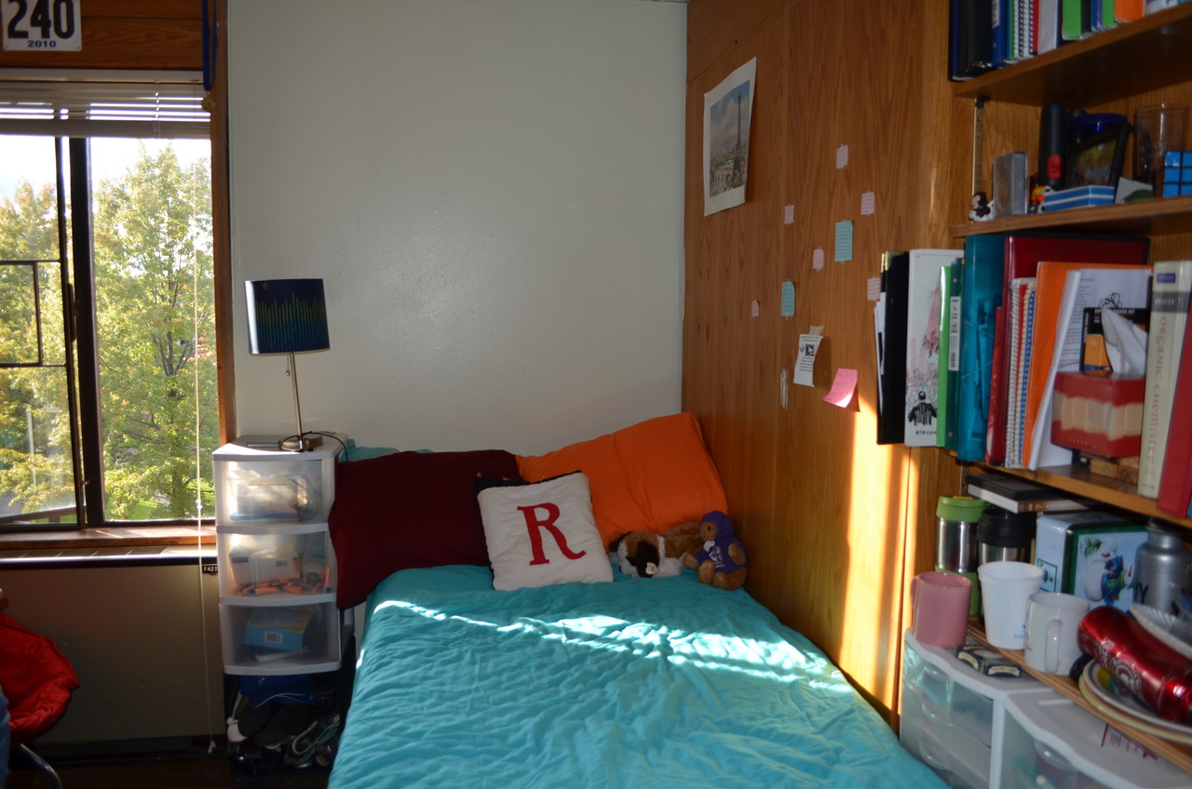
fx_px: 892
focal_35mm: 27
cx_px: 596
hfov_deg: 67.5
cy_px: 394
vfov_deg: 47.7
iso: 200
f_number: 3.5
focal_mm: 18
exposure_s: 1/160
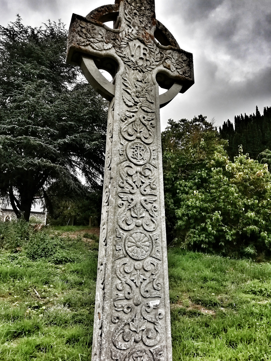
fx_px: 271
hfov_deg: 53.1
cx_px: 136
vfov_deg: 67.3
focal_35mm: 26
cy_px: 180
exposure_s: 1/1052
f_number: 2.2
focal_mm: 3.46
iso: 50
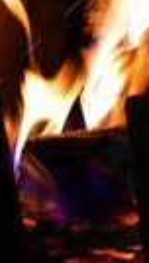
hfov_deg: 3.3
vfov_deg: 6.0
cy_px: 21
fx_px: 2506
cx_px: 435
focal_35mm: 359
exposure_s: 1/8
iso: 800
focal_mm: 52
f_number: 4.8
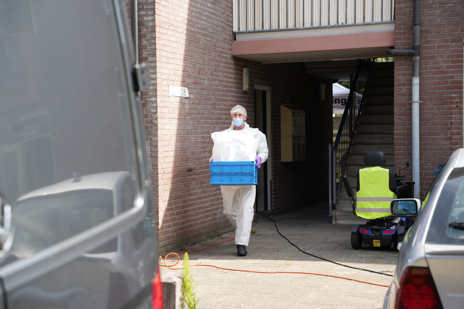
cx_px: 232
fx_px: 873
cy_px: 154
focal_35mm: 68
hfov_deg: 29.8
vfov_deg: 20.1
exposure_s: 1/200
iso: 100
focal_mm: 67.7
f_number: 4.5
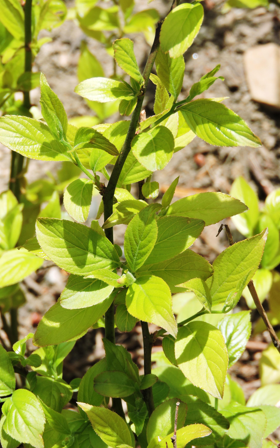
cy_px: 224
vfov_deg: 7.9
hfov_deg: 4.9
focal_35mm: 266
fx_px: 3248
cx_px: 115
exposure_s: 1/250
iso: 100
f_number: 5.5
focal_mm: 44.8
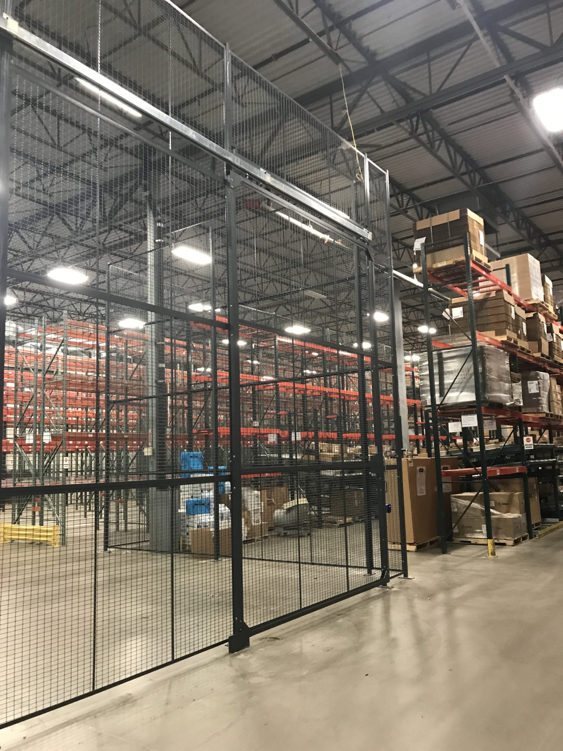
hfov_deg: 49.7
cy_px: 376
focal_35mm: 28
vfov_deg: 63.4
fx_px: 607
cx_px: 282
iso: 100
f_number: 1.8
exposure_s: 1/15
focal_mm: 3.99
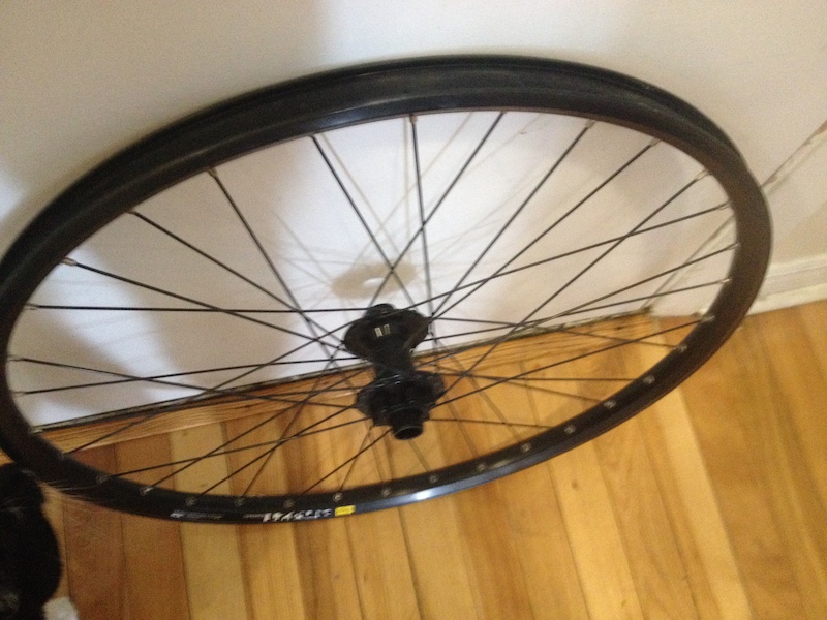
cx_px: 414
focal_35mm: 35
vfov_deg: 40.7
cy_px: 310
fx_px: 836
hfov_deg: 52.6
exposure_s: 1/15
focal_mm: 4.28
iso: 500
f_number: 2.4
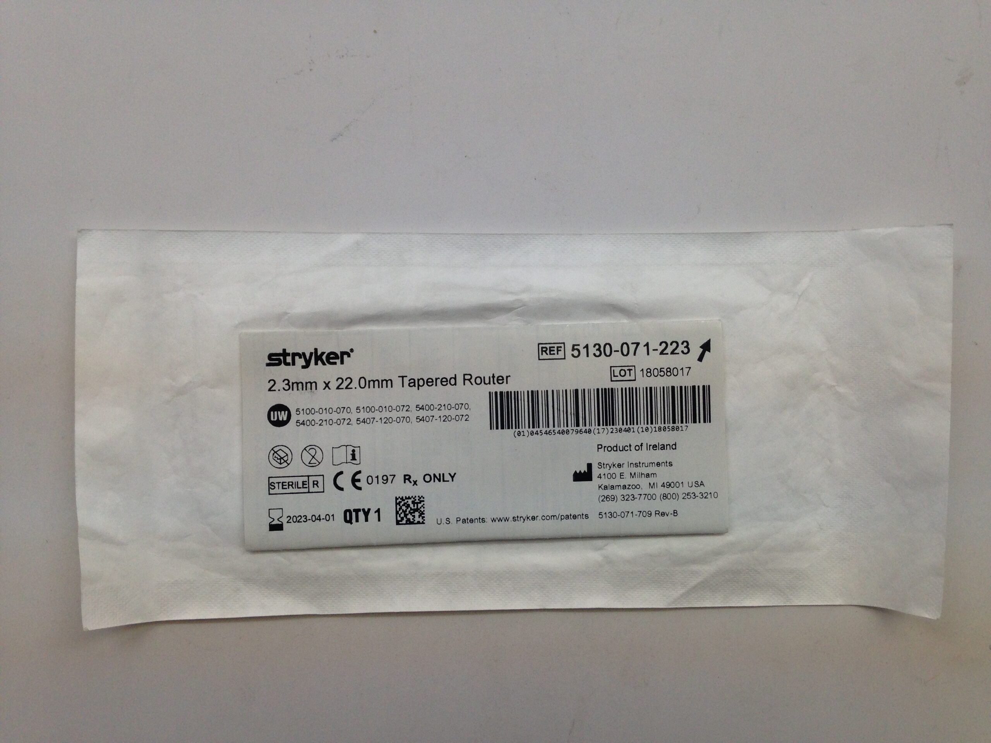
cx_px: 496
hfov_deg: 55.4
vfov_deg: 42.9
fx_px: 945
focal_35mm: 33
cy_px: 372
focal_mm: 4.12
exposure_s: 1/120
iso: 80
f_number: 2.4
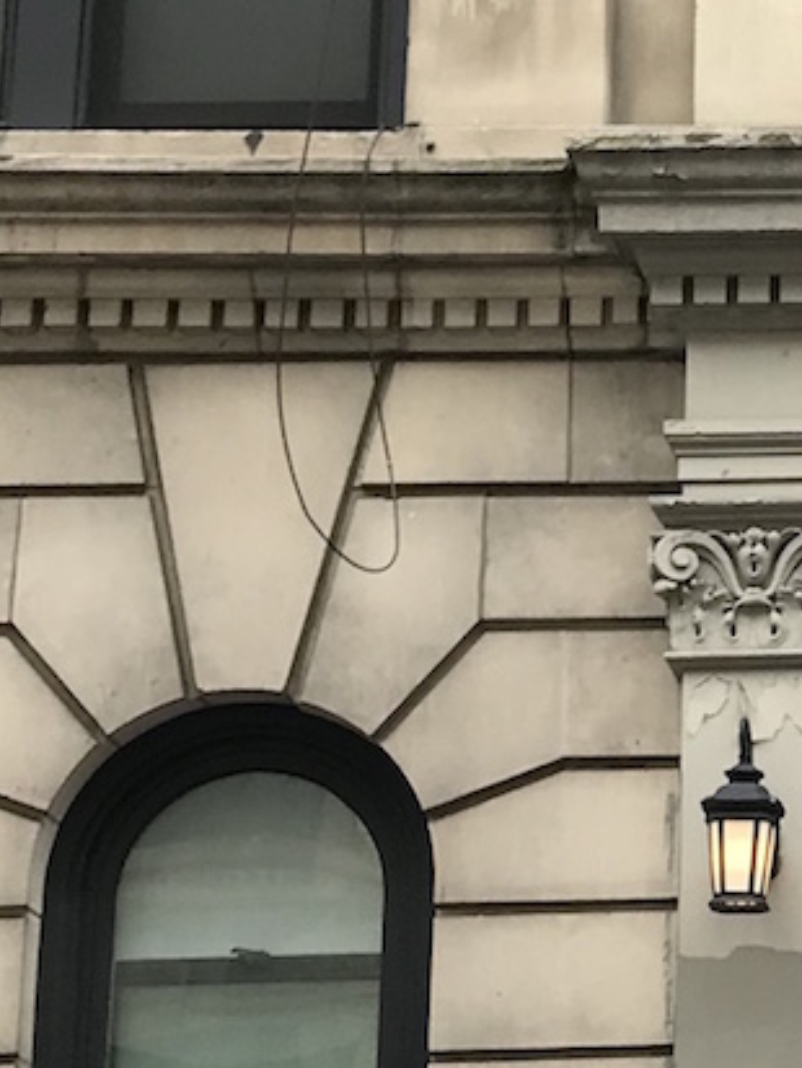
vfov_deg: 16.0
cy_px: 644
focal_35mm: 123
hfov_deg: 11.4
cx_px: 1316
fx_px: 3798
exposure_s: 1/267
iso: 20
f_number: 1.8
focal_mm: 3.99
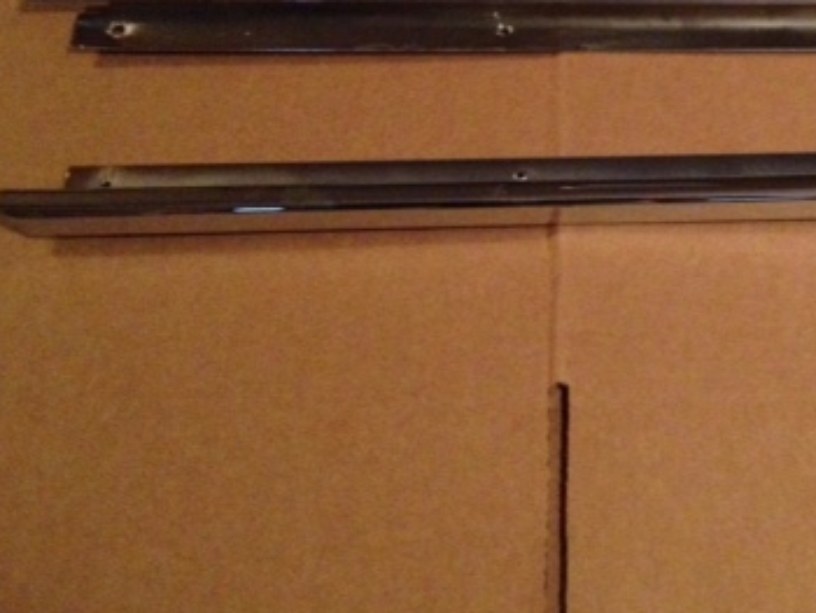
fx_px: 1510
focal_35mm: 64
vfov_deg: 22.8
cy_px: 179
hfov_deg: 29.4
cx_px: 683
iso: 800
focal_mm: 4.28
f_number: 2.4
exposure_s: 1/15
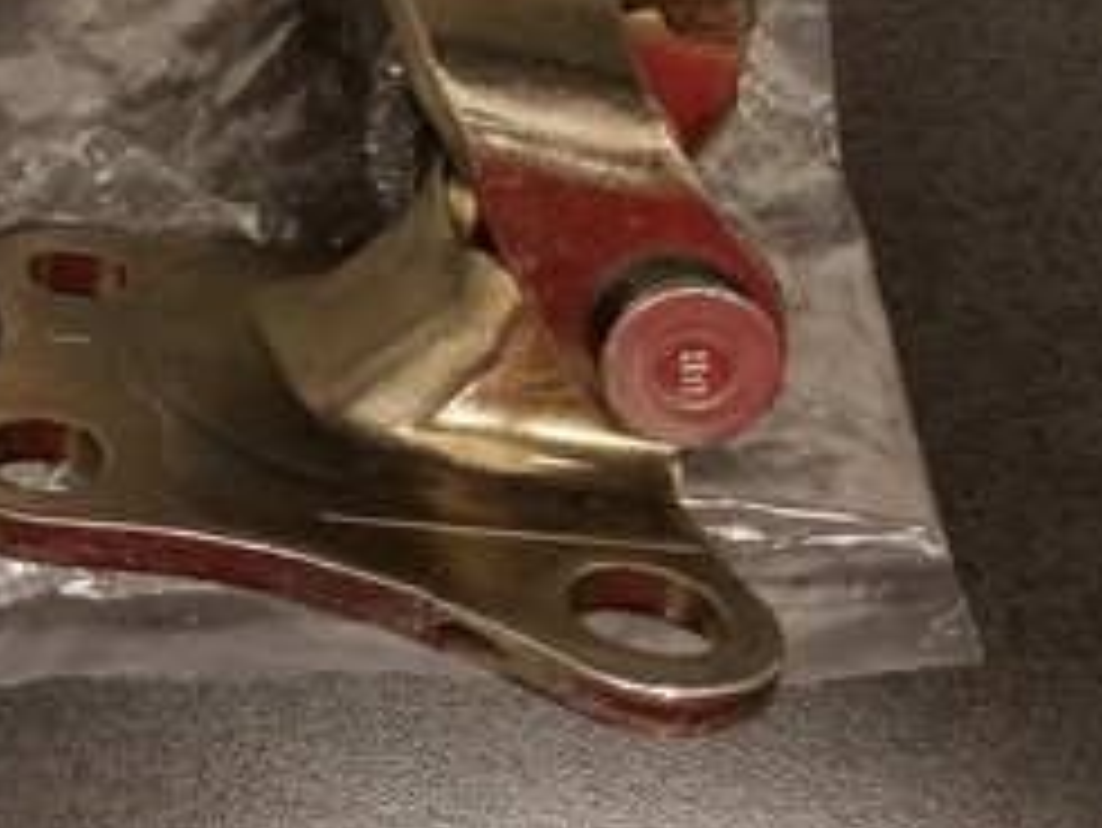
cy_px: -194
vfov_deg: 20.1
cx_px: -54
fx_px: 2166
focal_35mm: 68
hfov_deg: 26.7
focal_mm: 4.3
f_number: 1.7
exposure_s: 1/40
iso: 200
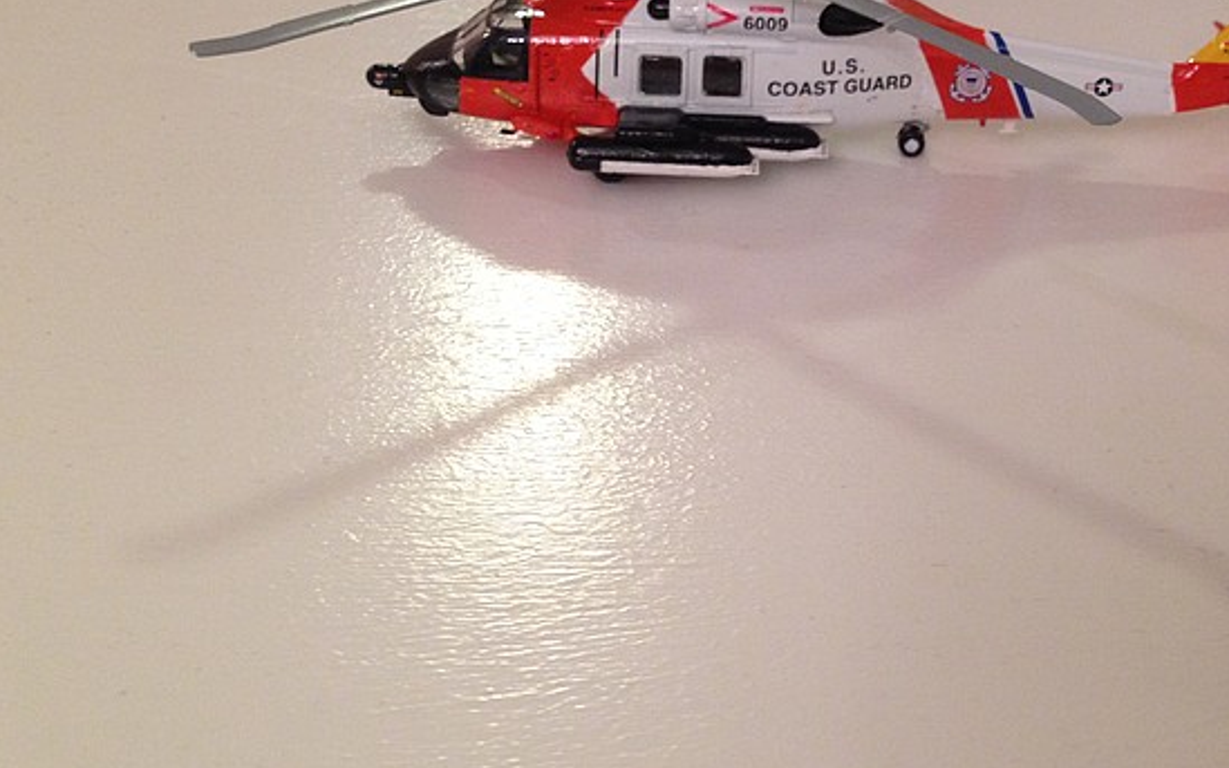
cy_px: 193
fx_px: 1708
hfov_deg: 39.4
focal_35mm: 51
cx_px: 734
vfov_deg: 25.0
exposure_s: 1/20
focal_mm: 4.12
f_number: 2.4
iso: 125
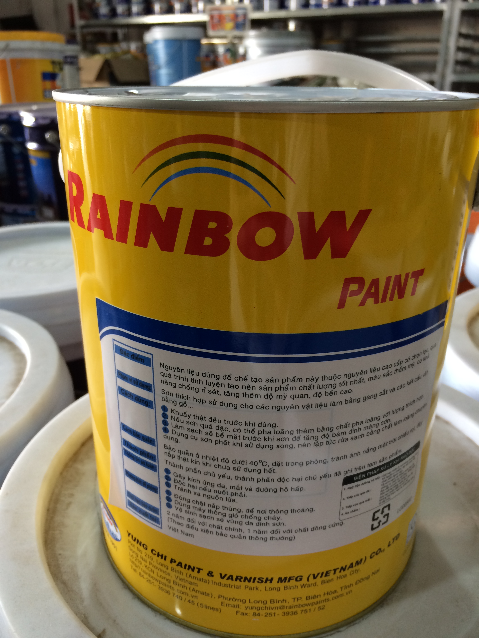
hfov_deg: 48.2
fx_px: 535
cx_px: 240
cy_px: 319
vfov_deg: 61.7
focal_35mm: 29
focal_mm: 4.15
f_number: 2.2
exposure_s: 1/33
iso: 125
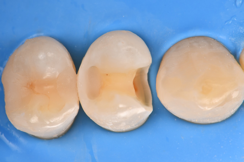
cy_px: 81
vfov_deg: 8.7
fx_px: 1064
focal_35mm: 157
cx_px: 122
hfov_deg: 13.1
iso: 200
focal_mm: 105
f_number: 32
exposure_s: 1/160
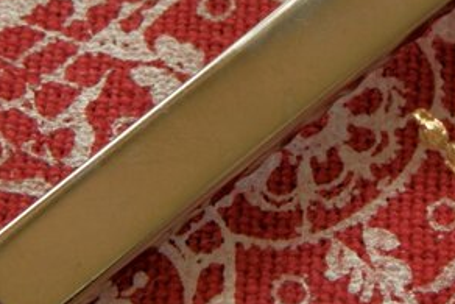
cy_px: -6
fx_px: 2365
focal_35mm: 187
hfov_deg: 10.9
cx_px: 396
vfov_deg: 7.3
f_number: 4.2
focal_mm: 14.6
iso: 200
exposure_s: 1/125
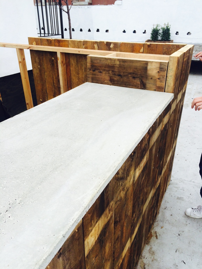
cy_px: 134
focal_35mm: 29
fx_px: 226
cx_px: 101
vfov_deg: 61.7
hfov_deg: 48.2
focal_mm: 4.15
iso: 32
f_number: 2.2
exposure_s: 1/1325
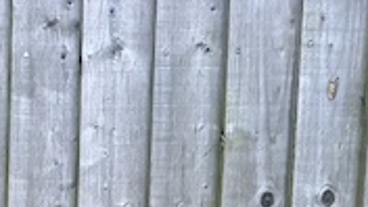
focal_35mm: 119
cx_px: -274
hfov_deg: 15.7
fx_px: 1161
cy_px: 552
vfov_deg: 8.9
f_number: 1.78
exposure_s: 1/40
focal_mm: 6.86
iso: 1000
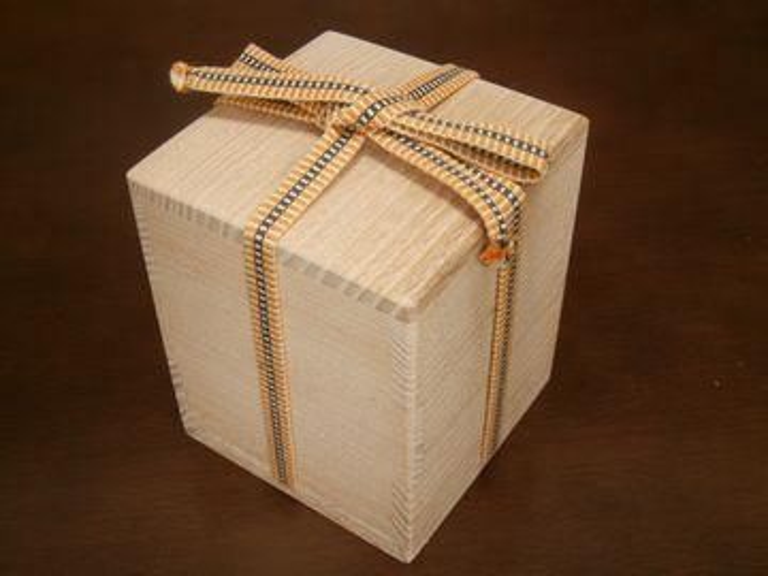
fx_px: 998
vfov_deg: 32.2
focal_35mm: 45
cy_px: 288
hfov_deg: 42.1
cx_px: 384
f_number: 3.8
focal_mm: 8.1
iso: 200
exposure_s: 1/11.8
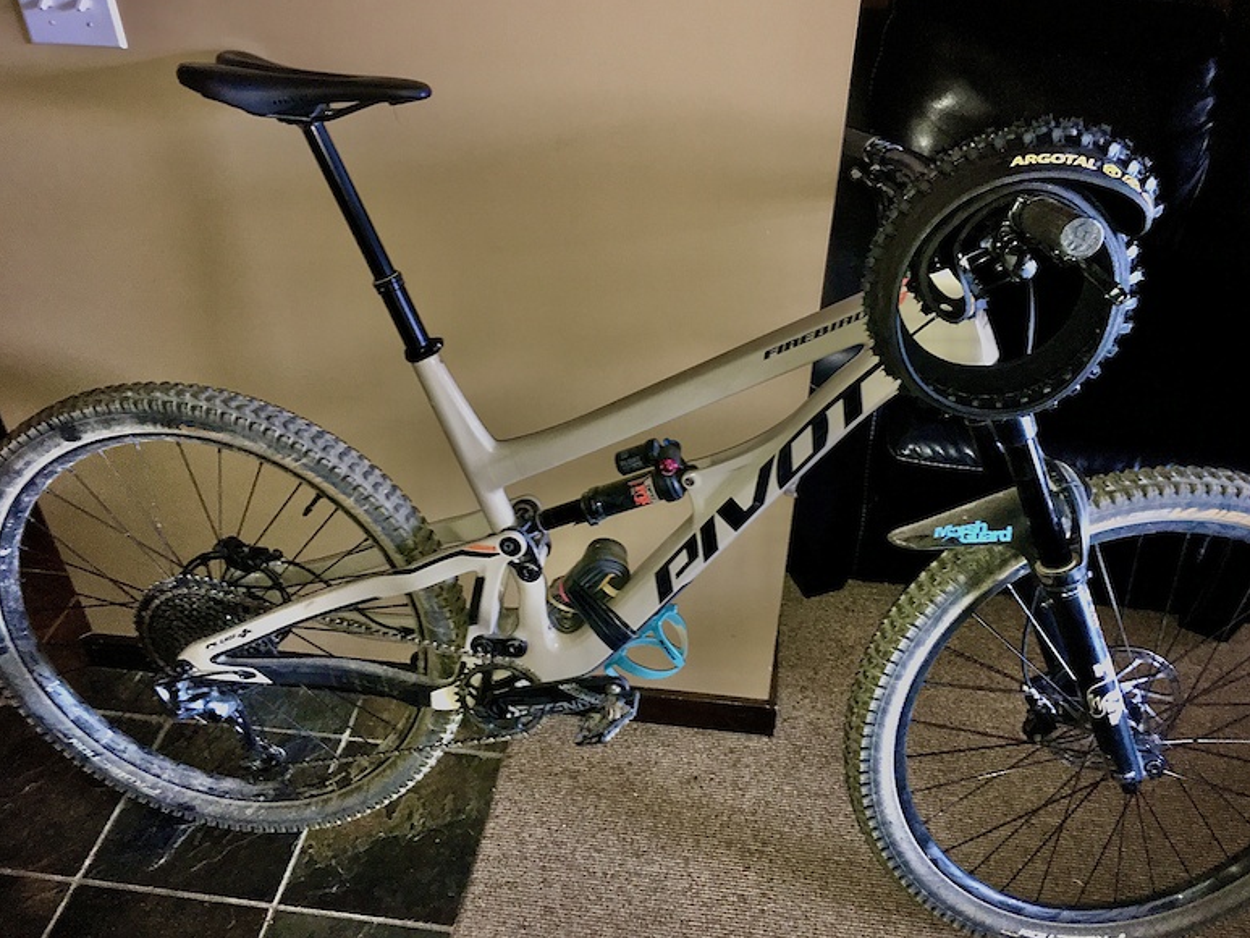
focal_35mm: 30
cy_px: 466
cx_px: 644
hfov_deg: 59.9
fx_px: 1083
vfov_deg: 46.8
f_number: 2.2
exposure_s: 1/16
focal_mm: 4.15
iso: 160
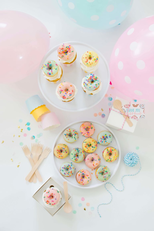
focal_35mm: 52
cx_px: 77
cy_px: 116
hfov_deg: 25.8
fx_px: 337
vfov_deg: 37.9
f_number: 3.5
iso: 200
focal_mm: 35
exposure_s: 1/40
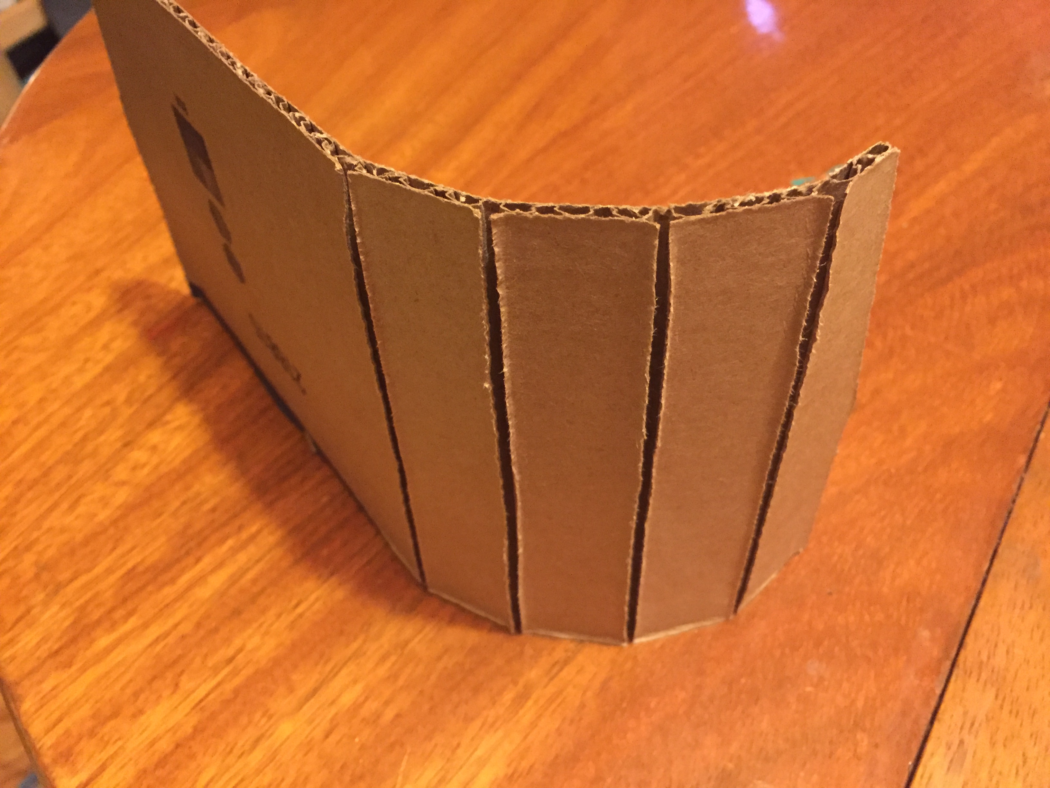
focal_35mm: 29
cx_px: 525
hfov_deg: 61.7
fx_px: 880
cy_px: 394
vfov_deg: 48.2
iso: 500
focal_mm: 4.15
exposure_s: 1/15
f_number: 2.2
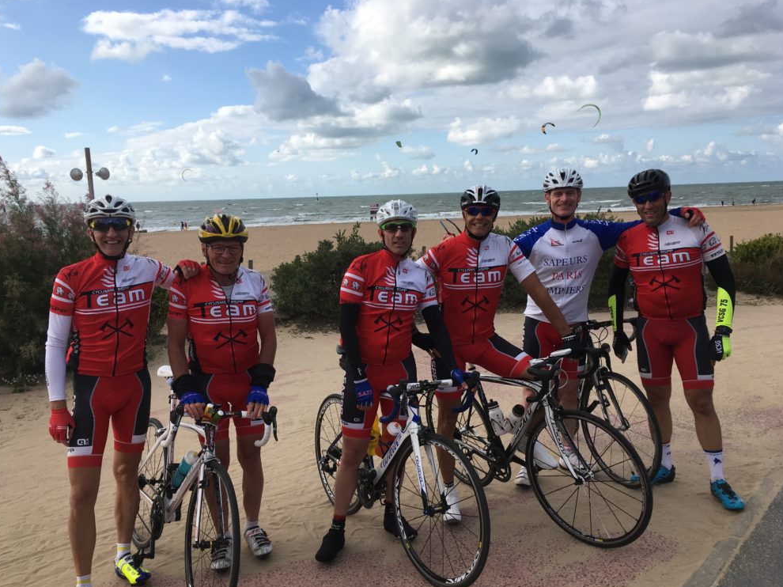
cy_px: 301
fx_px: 678
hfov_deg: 60.0
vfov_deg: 46.8
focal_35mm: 30
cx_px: 387
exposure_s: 1/1479
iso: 25
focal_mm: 4.15
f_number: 2.2
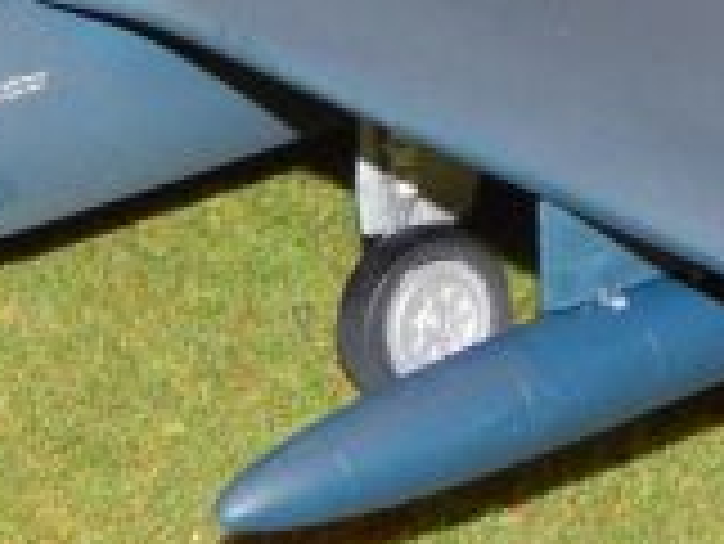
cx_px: 292
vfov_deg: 3.6
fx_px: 8603
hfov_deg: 4.8
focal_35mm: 411
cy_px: -36
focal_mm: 15.3
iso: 200
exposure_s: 1/30
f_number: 4.3
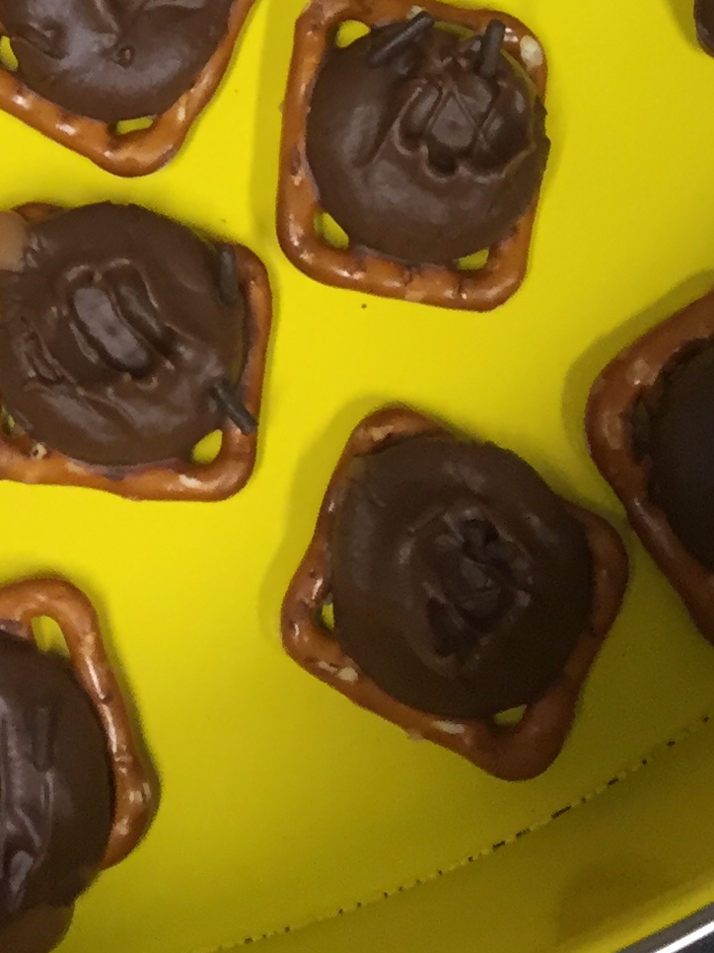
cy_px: -509
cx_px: -149
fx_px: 2696
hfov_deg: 14.6
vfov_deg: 17.8
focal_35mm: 98
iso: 80
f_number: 2.2
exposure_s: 1/30
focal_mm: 4.15
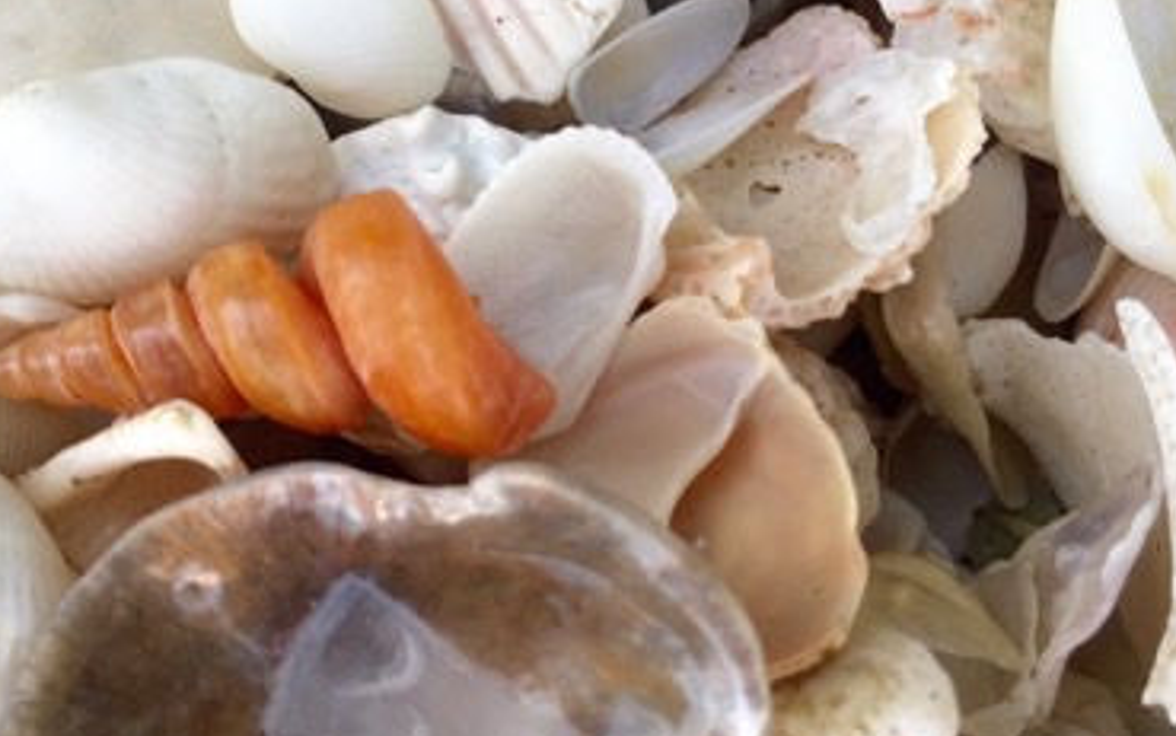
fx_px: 1603
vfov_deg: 25.7
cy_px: 249
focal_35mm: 50
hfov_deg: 39.6
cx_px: 354
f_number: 2.2
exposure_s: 1/213
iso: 32
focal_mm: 4.15
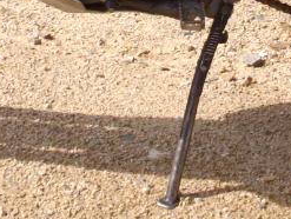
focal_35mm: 151
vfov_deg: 9.6
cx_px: 148
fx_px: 1271
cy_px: -98
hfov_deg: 13.1
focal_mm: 6.2
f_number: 5.6
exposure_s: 1/160
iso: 80
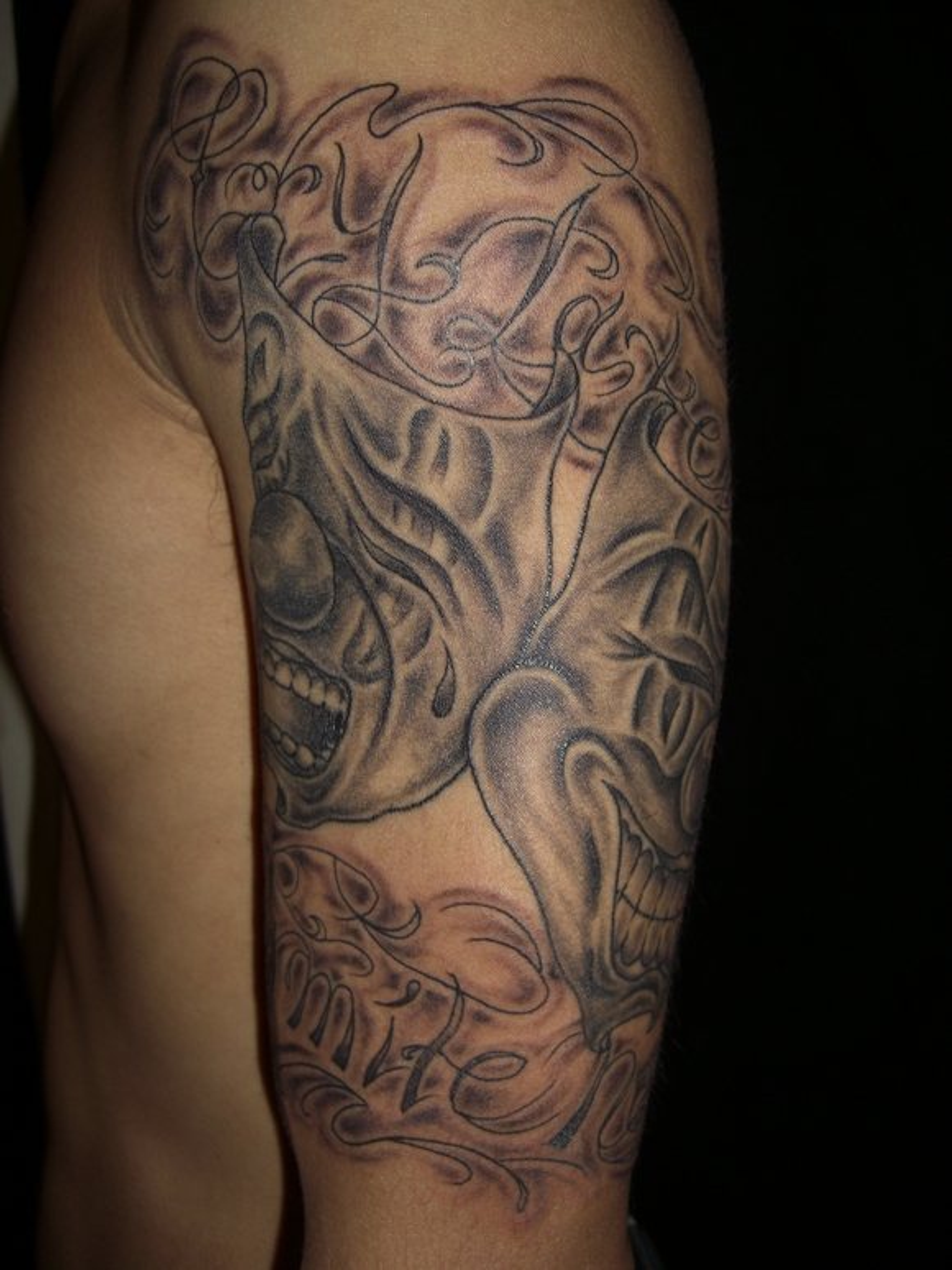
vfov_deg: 49.0
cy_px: 635
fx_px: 1393
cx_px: 476
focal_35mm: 38
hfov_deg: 37.7
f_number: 5.6
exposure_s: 1/30
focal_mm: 7.9
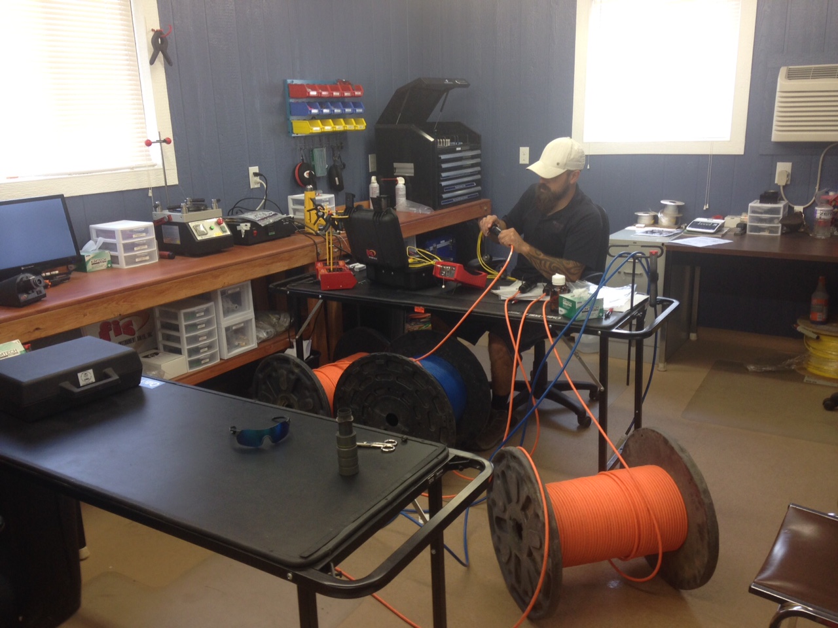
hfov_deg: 55.4
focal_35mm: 33
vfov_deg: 42.9
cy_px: 314
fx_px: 799
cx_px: 419
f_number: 2.4
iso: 64
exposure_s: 1/40
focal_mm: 4.12
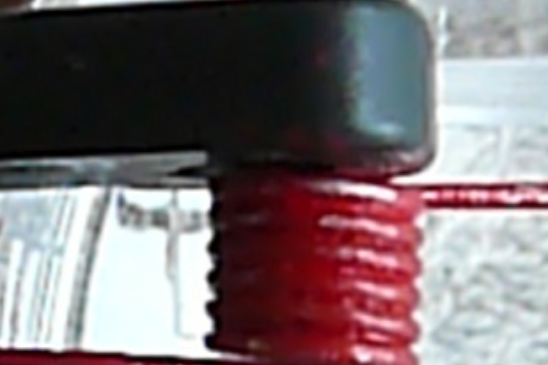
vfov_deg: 7.5
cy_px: 485
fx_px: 2755
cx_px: -92
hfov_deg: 11.2
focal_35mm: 181
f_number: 2.8
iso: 800
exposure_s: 1/160
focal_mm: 5.2
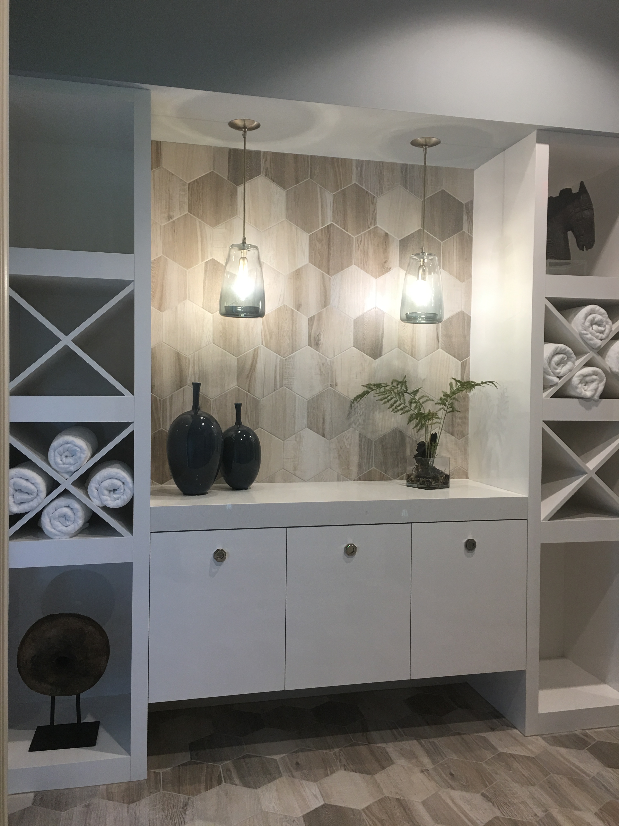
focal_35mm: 29
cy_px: 413
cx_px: 310
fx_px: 691
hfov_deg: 48.2
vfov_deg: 61.7
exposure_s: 1/15
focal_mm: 4.15
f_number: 2.2
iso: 25
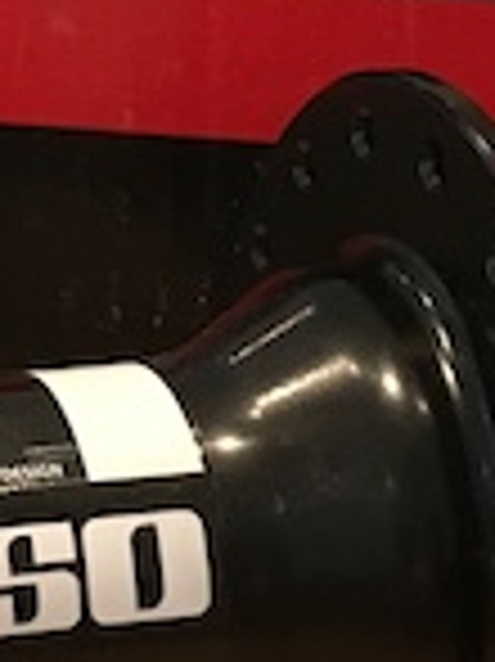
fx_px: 3017
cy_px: 270
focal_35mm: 158
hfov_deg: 9.3
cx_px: 4
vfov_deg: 12.5
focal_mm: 4.15
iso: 200
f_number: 2.2
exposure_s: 1/30
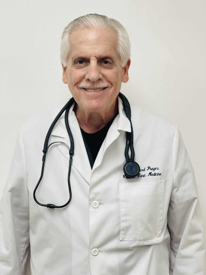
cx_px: 103
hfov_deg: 22.9
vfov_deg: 30.3
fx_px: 508
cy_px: 138
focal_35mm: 64
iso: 125
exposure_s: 1/120
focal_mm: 7.5
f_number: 2.2
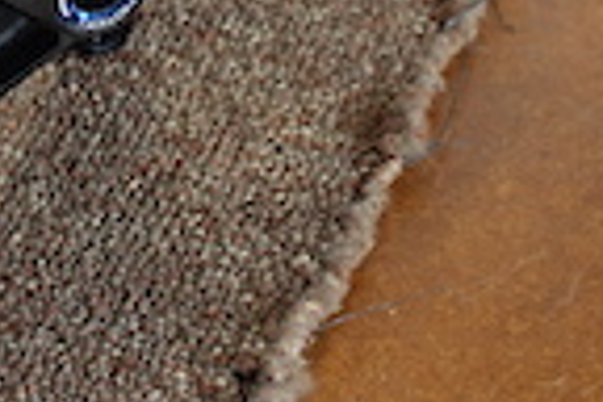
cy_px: -400
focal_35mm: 195
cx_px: -251
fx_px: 3266
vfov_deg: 6.8
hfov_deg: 10.3
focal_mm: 35
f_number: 5.6
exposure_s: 1/4
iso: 50
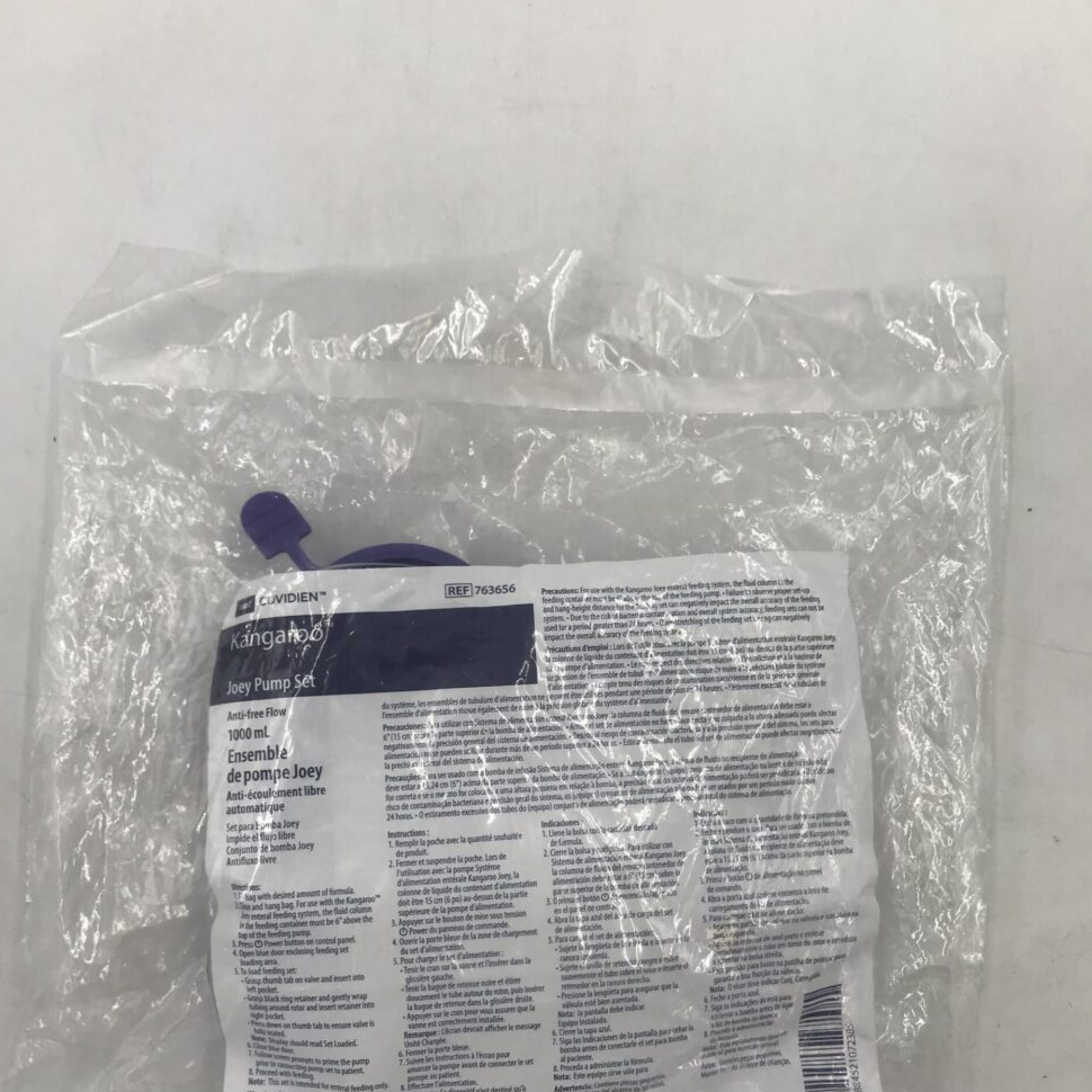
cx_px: 530
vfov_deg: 48.0
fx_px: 1213
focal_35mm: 34
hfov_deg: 48.4
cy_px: 681
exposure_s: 1/285
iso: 20
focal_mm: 3.99
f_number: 1.8
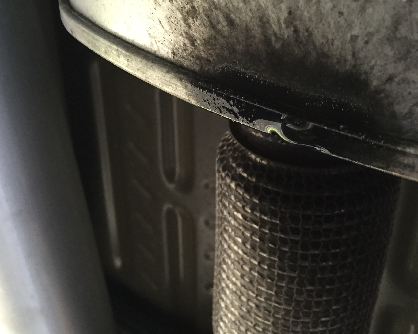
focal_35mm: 42
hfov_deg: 43.7
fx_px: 520
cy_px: 132
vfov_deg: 35.5
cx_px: 237
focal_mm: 4.15
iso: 125
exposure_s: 1/30
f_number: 2.2
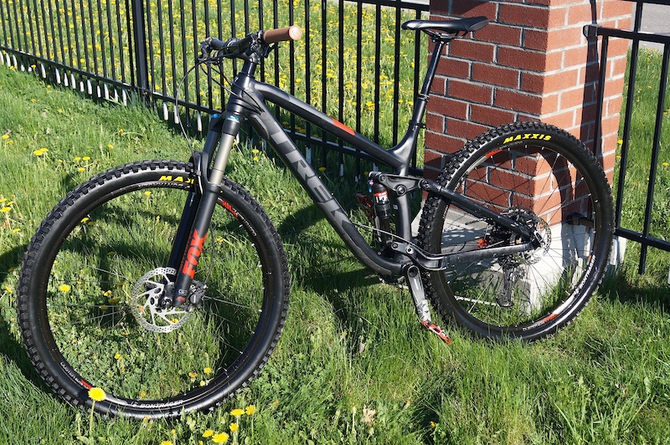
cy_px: 222
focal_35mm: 45
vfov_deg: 29.8
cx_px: 335
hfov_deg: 43.6
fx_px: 837
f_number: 8
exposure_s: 1/200
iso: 100
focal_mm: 30
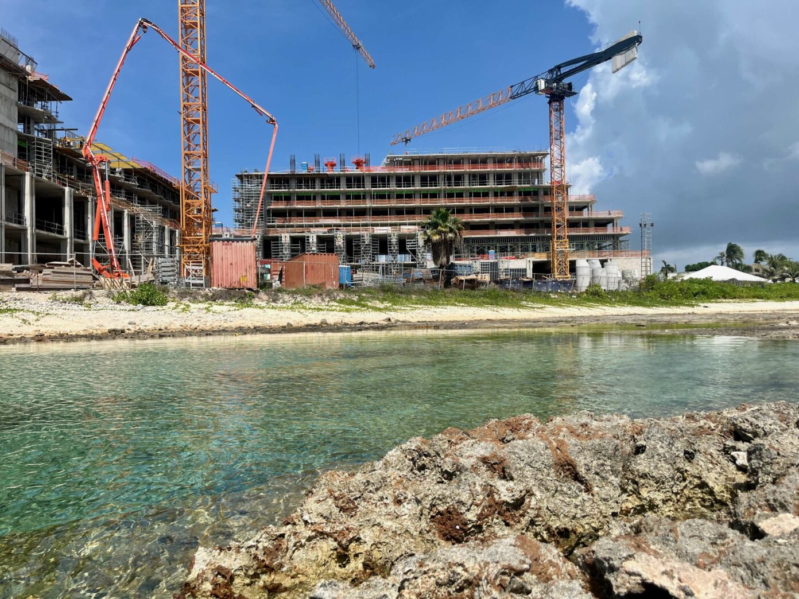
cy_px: 300
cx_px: 400
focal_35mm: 26
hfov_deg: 67.3
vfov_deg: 53.1
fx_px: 600
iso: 50
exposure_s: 1/5319
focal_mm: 5.1
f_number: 1.6
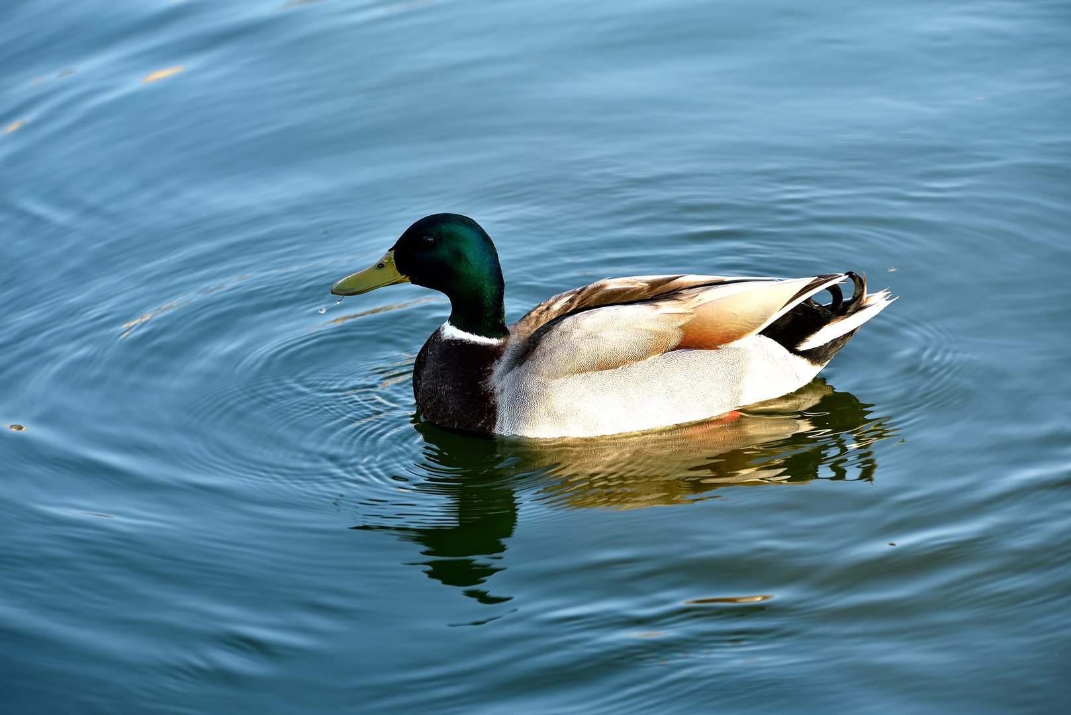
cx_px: 536
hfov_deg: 11.7
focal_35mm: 175
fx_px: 5208
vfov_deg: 7.9
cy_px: 358
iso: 200
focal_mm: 175
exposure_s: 1/160
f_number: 6.3
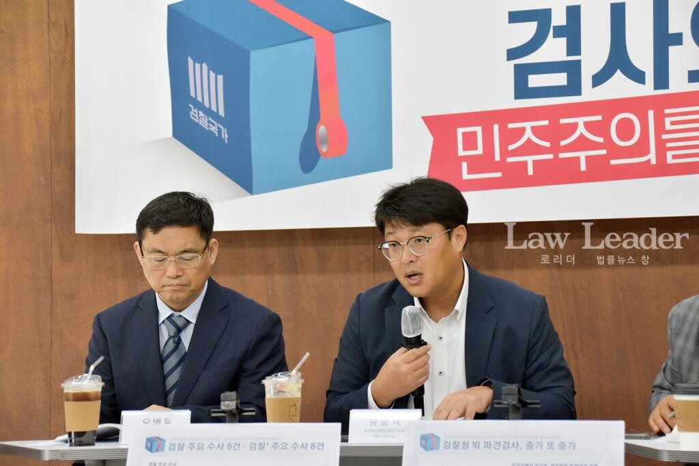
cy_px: 233
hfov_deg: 20.0
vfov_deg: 13.4
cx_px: 350
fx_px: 1981
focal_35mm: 102
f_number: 6.3
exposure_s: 1/100
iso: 1000
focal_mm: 68
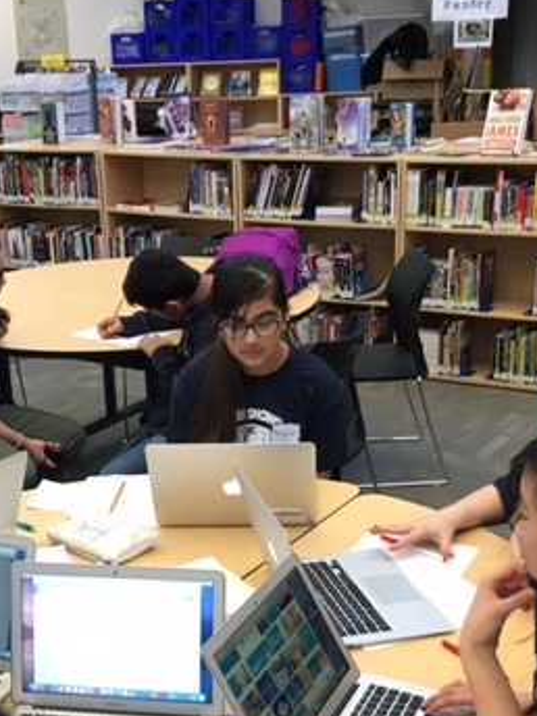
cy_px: 470
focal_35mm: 54
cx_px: 194
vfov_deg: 35.2
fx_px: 1117
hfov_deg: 26.9
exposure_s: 1/30
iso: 80
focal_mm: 4.15
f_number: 2.2
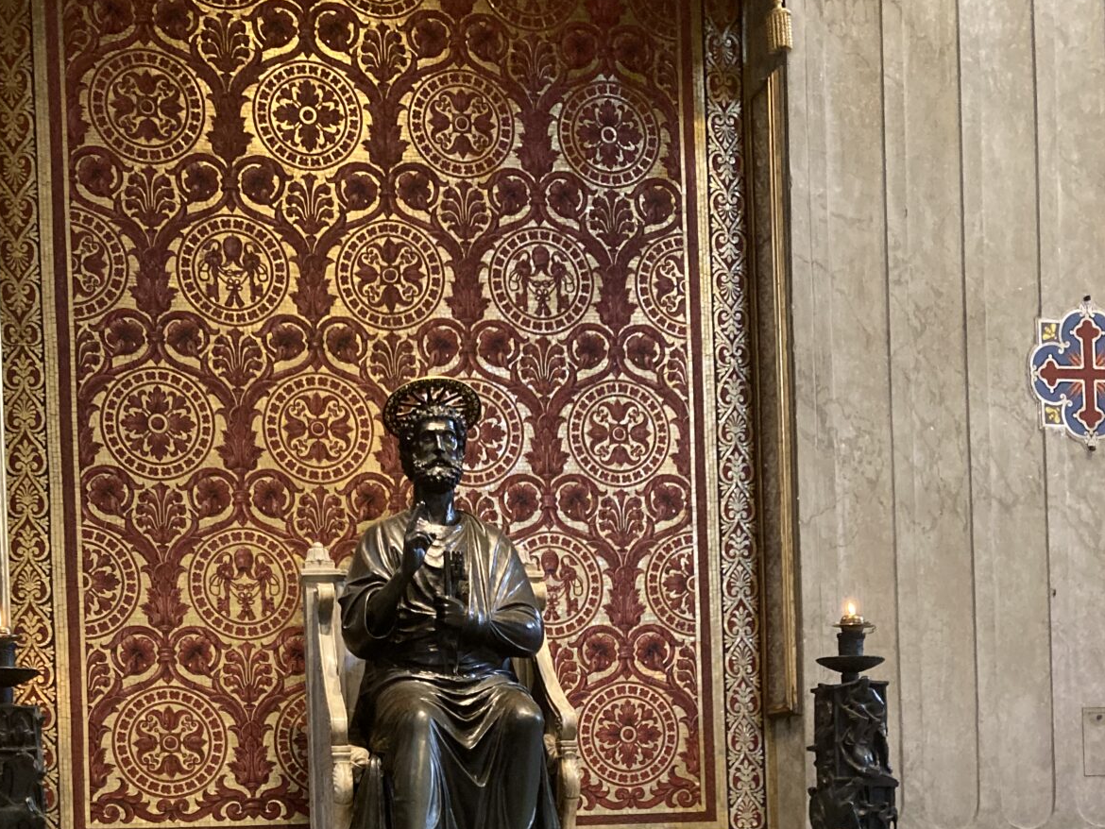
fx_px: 1564
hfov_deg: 38.7
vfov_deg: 27.6
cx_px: 441
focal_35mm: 49
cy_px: 868
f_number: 1.8
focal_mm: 3.99
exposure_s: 1/33
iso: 320
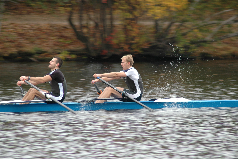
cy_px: 80
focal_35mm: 375
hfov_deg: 5.5
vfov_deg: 3.7
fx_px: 2477
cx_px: 119
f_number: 5.3
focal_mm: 250
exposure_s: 1/60
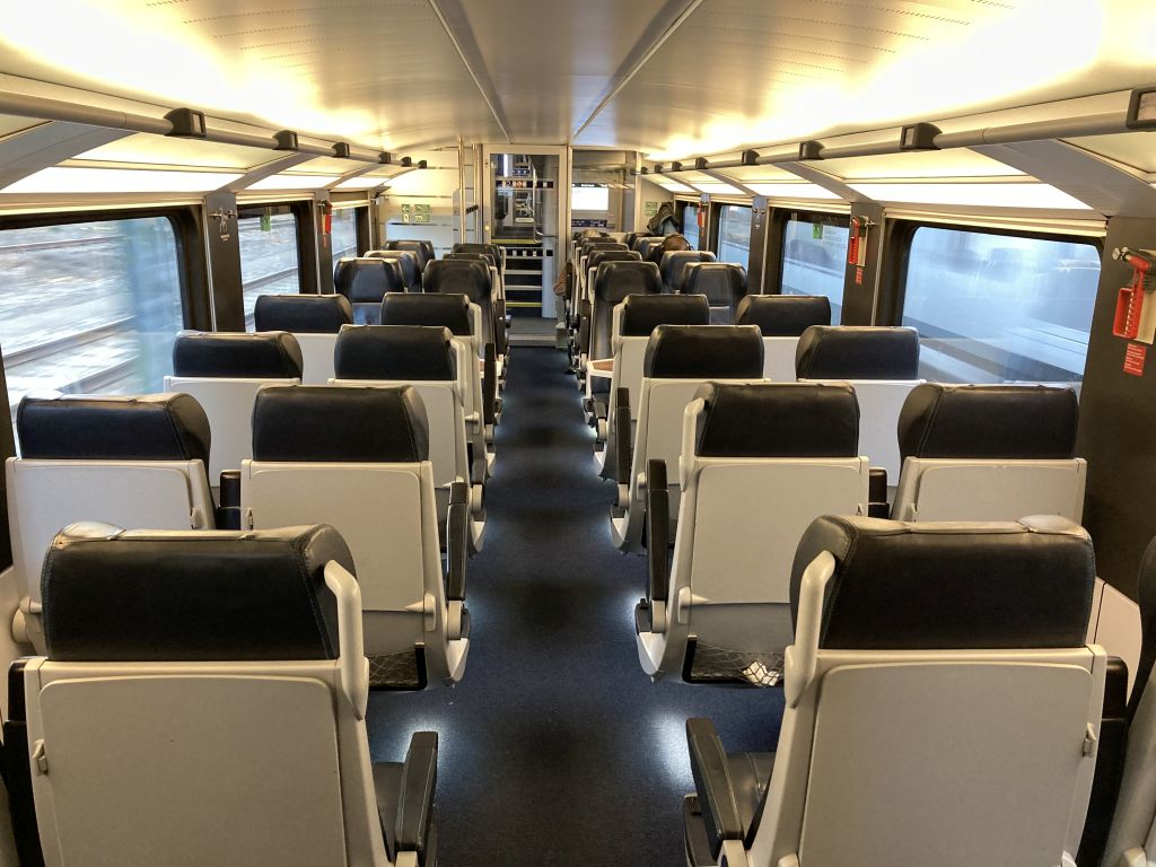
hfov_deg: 63.4
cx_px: 578
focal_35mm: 28
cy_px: 434
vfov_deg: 49.7
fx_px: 935
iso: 200
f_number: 1.8
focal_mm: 3.99
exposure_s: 1/60
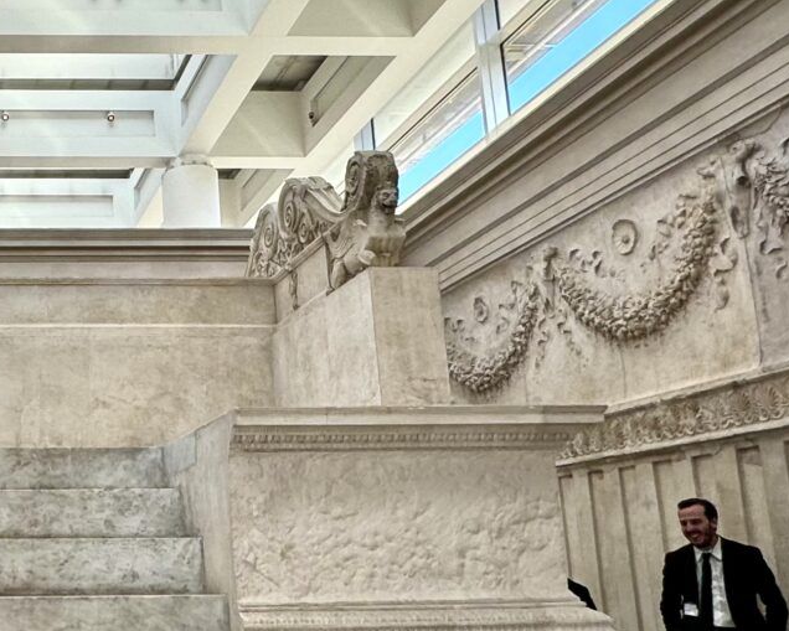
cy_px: 395
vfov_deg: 34.0
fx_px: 1028
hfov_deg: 36.5
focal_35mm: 44
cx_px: -50
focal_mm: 2.22
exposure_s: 1/224
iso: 40
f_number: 2.2
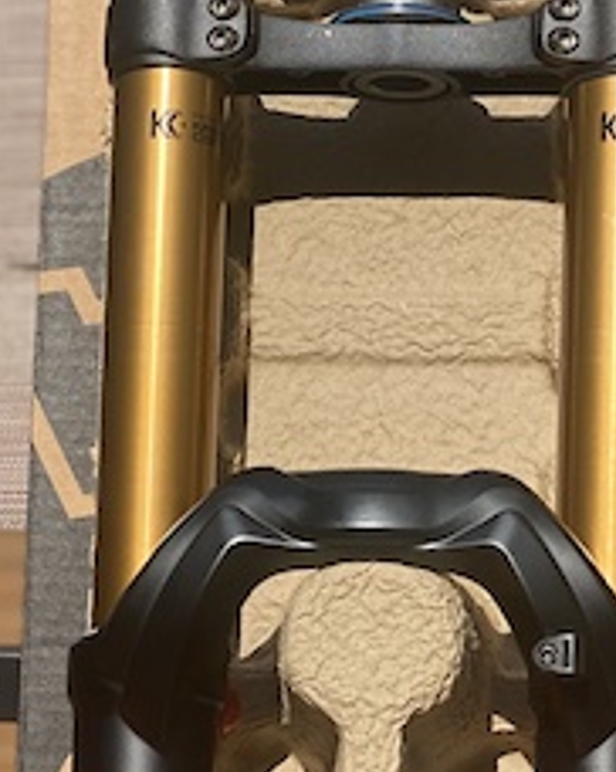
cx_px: 399
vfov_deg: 10.7
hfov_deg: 8.7
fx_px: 4062
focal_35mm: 178
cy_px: 809
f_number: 2
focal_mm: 6
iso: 20
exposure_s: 1/122
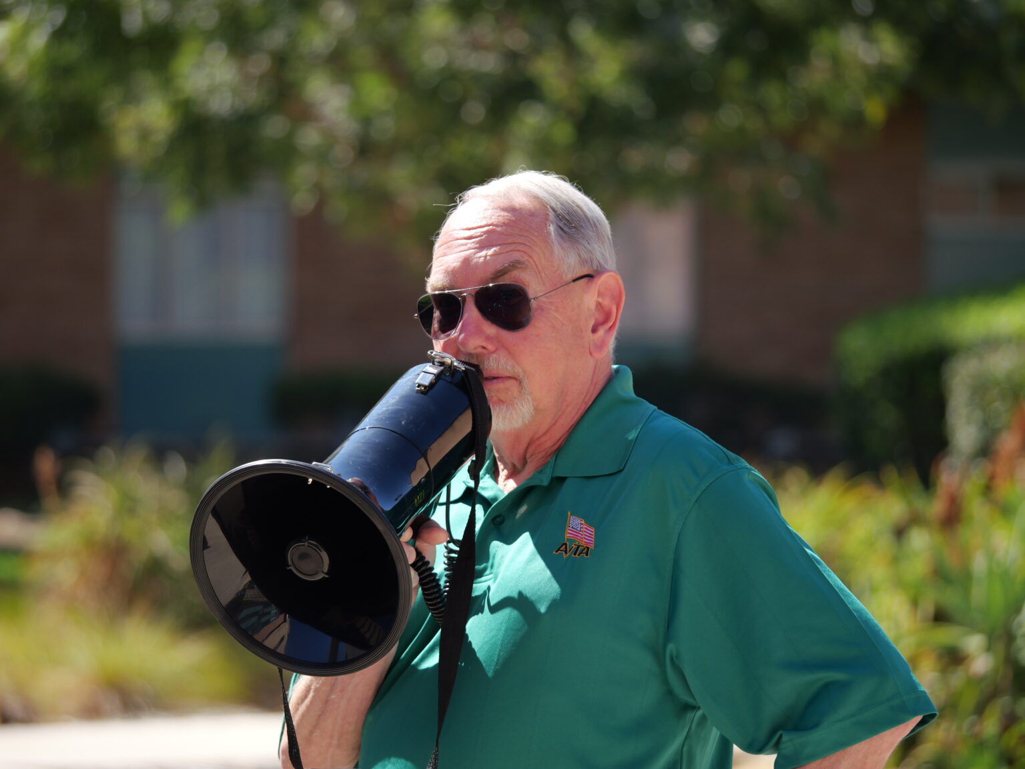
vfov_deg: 5.0
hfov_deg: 6.6
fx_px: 8886
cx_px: 512
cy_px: 384
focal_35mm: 300
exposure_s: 1/640
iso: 250
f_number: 4.5
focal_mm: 150
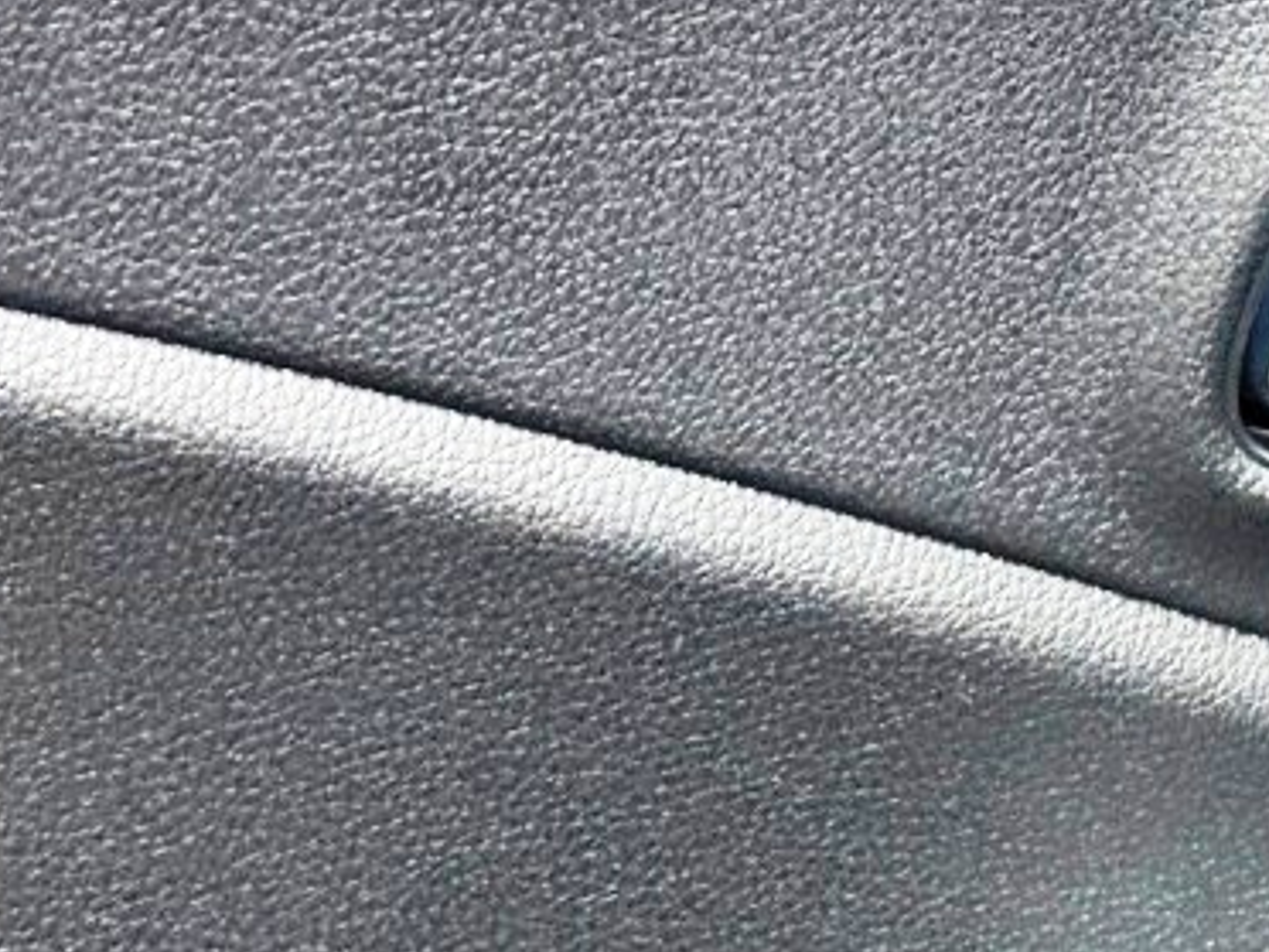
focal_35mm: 132
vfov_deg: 11.1
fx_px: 4839
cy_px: 1017
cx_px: 1644
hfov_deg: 14.3
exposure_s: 1/30
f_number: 1.78
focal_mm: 6.86
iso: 640
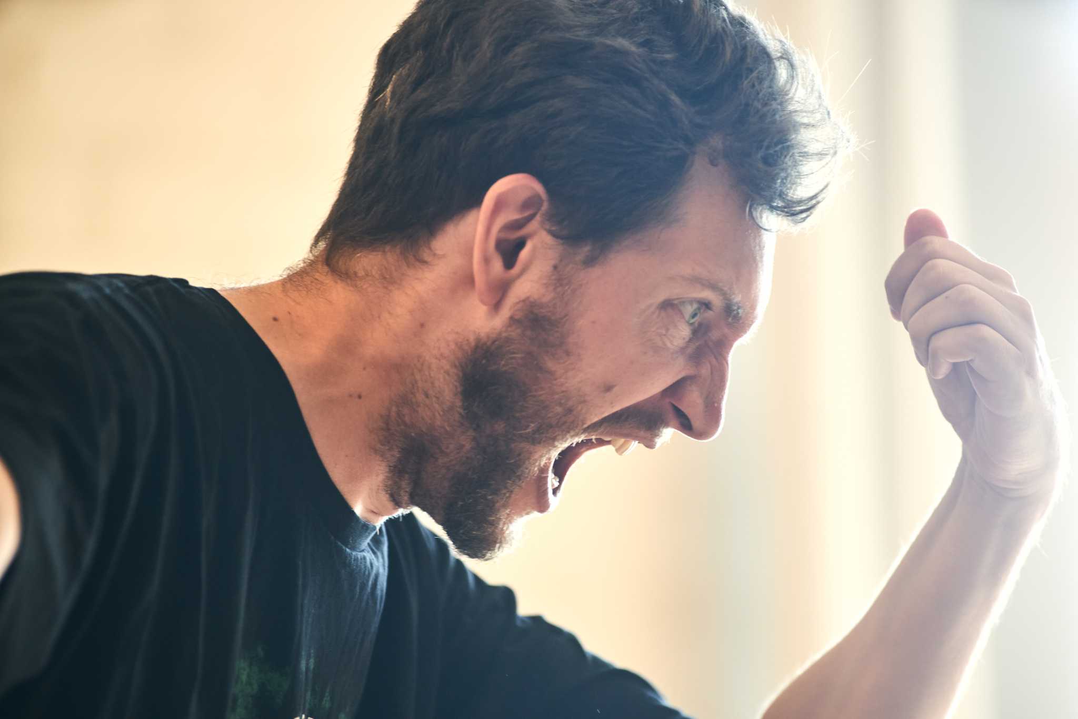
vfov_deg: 4.6
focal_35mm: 300
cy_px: 360
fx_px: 8982
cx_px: 539
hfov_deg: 6.9
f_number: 2.8
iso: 640
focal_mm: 300
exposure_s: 1/250
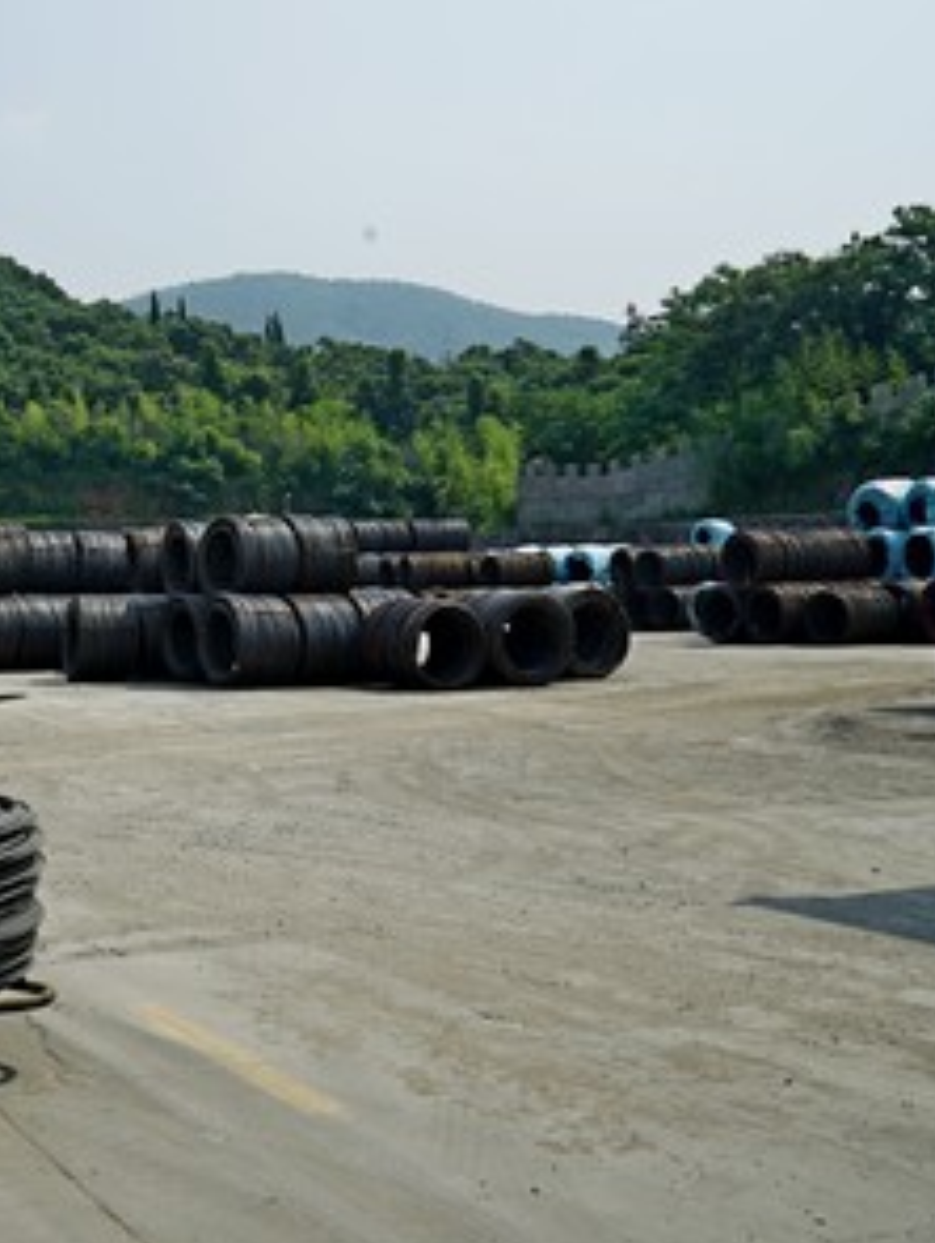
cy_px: 628
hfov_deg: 33.1
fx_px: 1473
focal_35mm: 41
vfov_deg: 45.7
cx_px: 63
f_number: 14
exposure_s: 1/125
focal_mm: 28
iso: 100
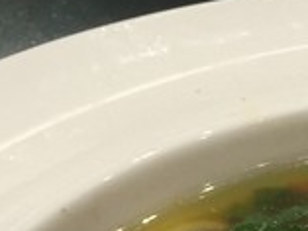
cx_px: 496
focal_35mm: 148
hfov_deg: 12.5
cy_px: 497
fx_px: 1318
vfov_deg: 9.3
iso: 50
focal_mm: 4.15
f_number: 2.2
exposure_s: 1/17
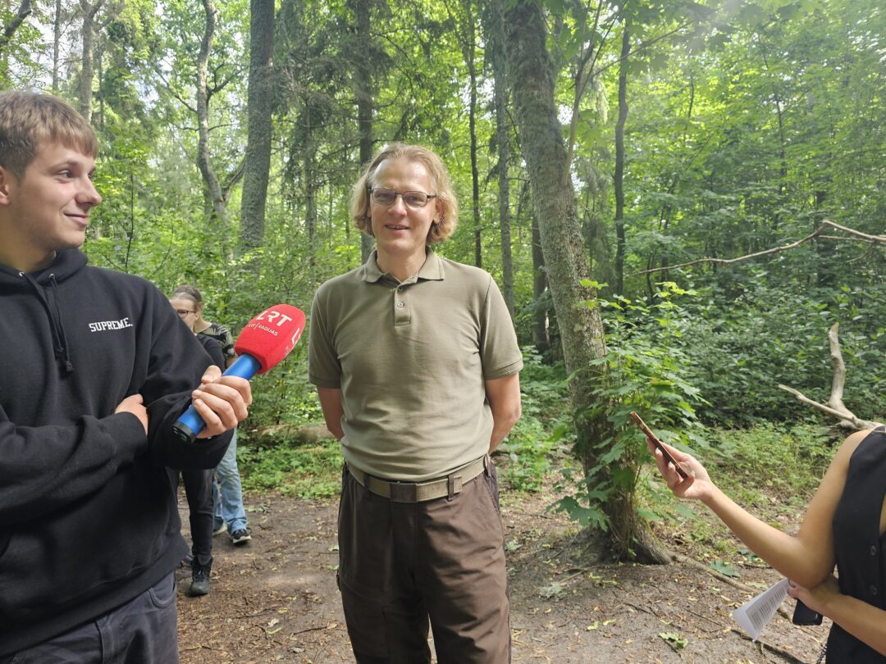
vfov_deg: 58.9
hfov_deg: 73.9
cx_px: 443
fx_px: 589
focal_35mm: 23
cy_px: 332
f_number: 1.7
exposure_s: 1/100
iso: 100
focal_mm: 6.3
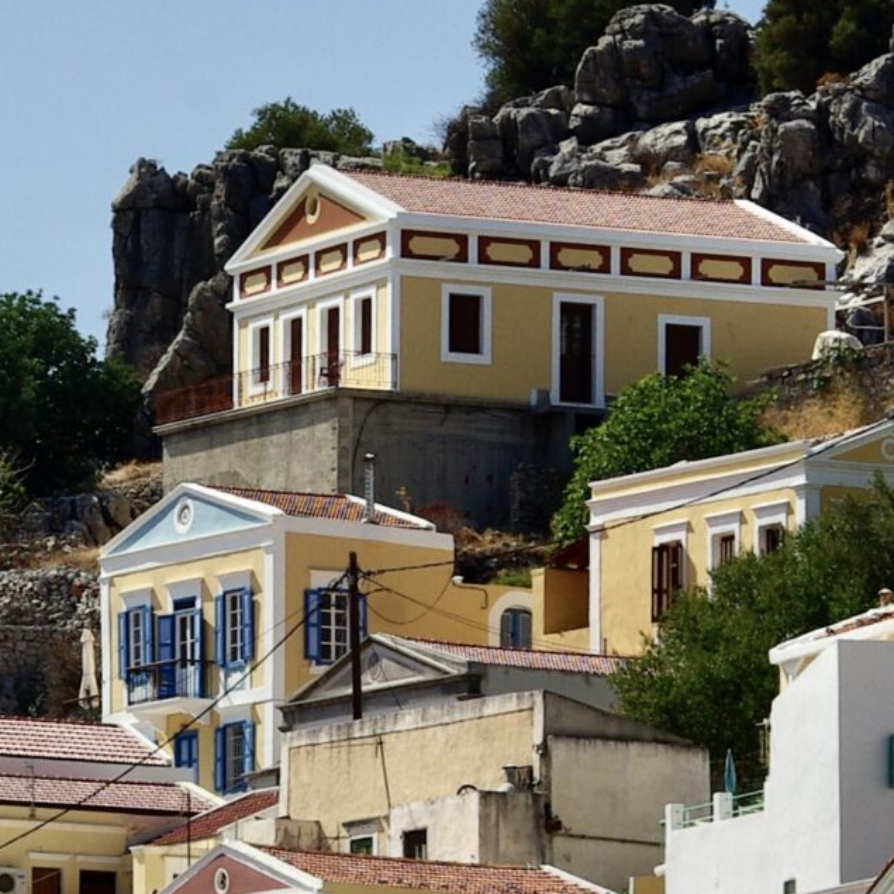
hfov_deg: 4.9
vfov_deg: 4.9
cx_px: 162
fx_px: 10519
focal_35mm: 360
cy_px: 994
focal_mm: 69.87
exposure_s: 1/500
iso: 100
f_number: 11
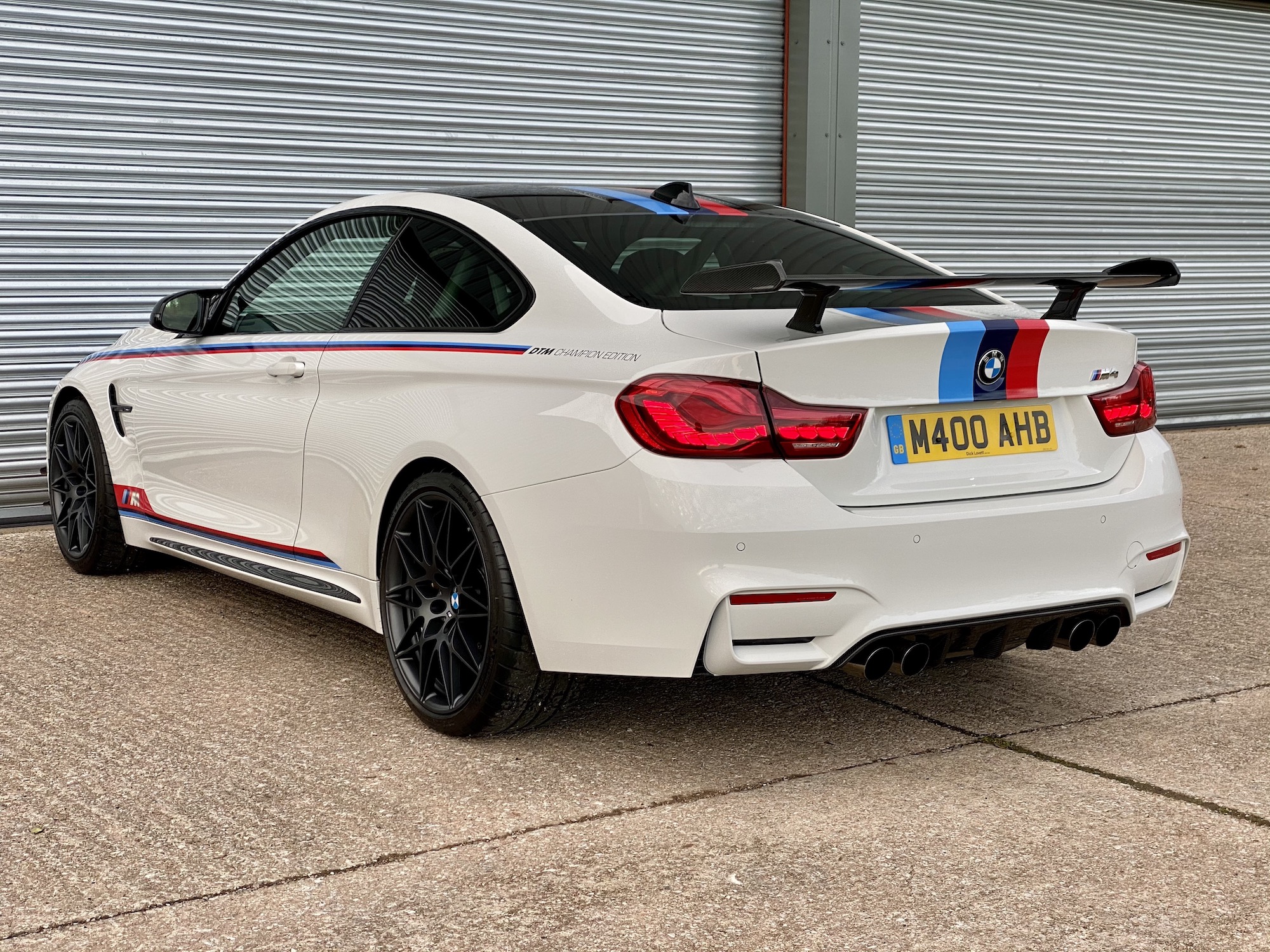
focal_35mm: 52
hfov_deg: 36.8
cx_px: 635
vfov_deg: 28.0
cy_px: 476
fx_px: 1908
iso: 20
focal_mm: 6
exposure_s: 1/122
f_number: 2
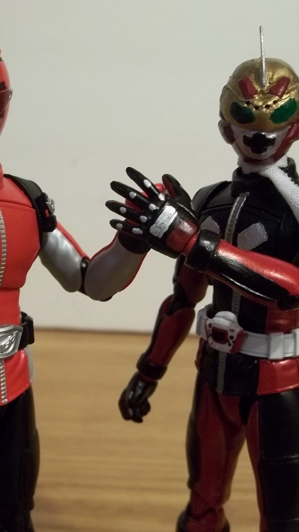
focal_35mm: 48
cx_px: 95
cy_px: 266
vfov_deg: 42.9
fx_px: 676
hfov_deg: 24.8
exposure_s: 1/10
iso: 160
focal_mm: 5.9
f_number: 3.3
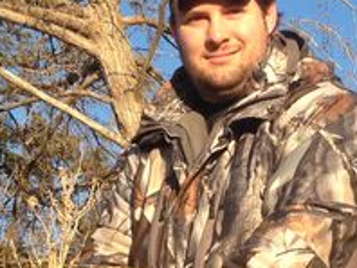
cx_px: 186
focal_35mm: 133
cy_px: 290
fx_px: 1373
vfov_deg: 11.0
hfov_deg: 14.8
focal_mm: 4.12
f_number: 2.4
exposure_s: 1/686
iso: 50
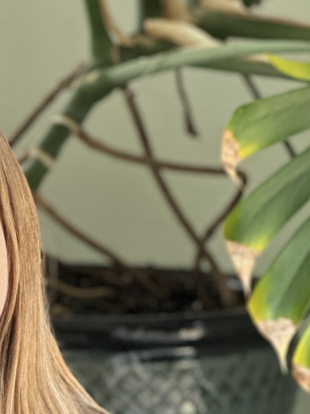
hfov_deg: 6.3
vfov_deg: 8.5
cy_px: 402
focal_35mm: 232
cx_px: -150
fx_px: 2769
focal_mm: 9
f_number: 2.8
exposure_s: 1/40
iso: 160
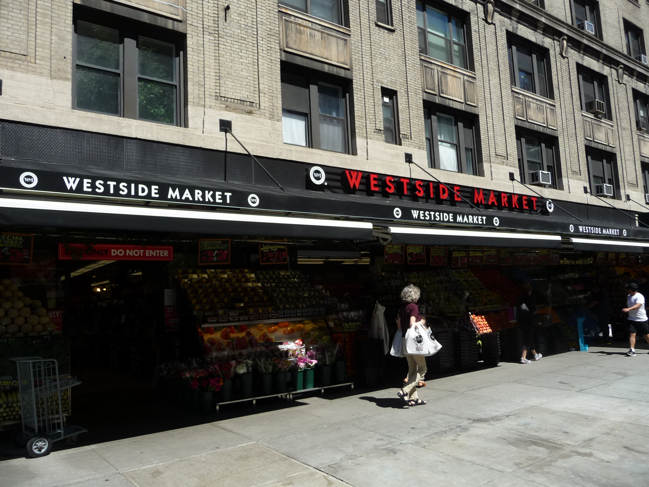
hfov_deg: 63.4
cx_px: 324
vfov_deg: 49.7
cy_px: 244
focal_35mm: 28
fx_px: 525
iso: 100
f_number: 3.3
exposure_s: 1/800
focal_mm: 4.7
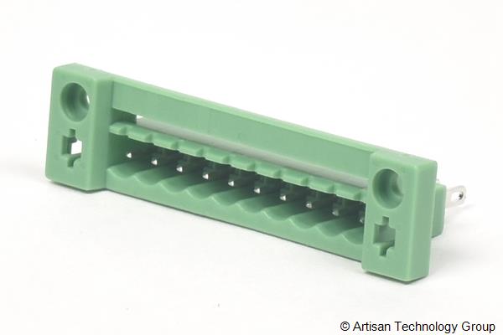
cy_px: 168
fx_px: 1153
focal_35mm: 82
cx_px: 252
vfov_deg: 16.6
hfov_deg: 24.6
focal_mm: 55
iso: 200
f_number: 10
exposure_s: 1/200
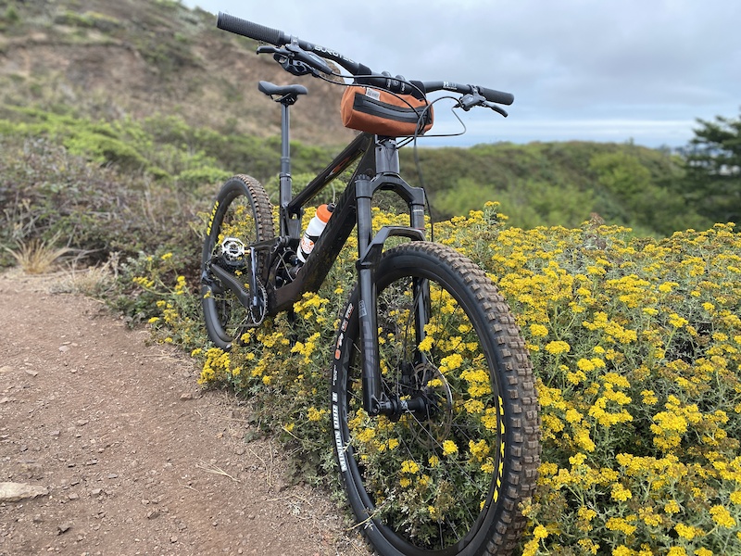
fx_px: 557
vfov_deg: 53.1
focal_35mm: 26
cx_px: 370
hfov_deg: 67.3
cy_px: 278
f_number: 1.8
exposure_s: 1/799
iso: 32
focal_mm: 4.25
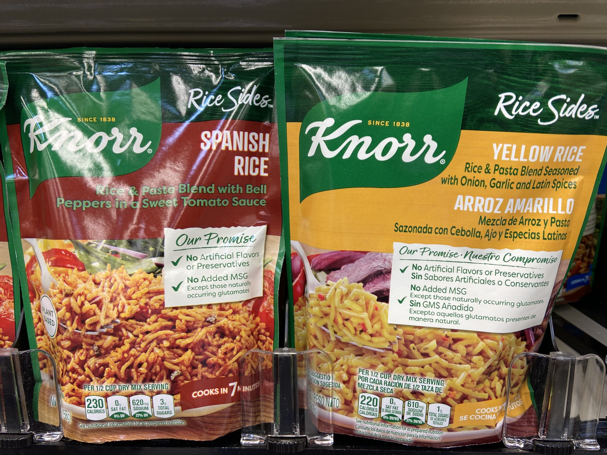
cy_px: 228
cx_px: 304
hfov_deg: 67.3
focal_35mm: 26
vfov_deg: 53.1
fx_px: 456
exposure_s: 1/60
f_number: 1.8
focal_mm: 4.25
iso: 80
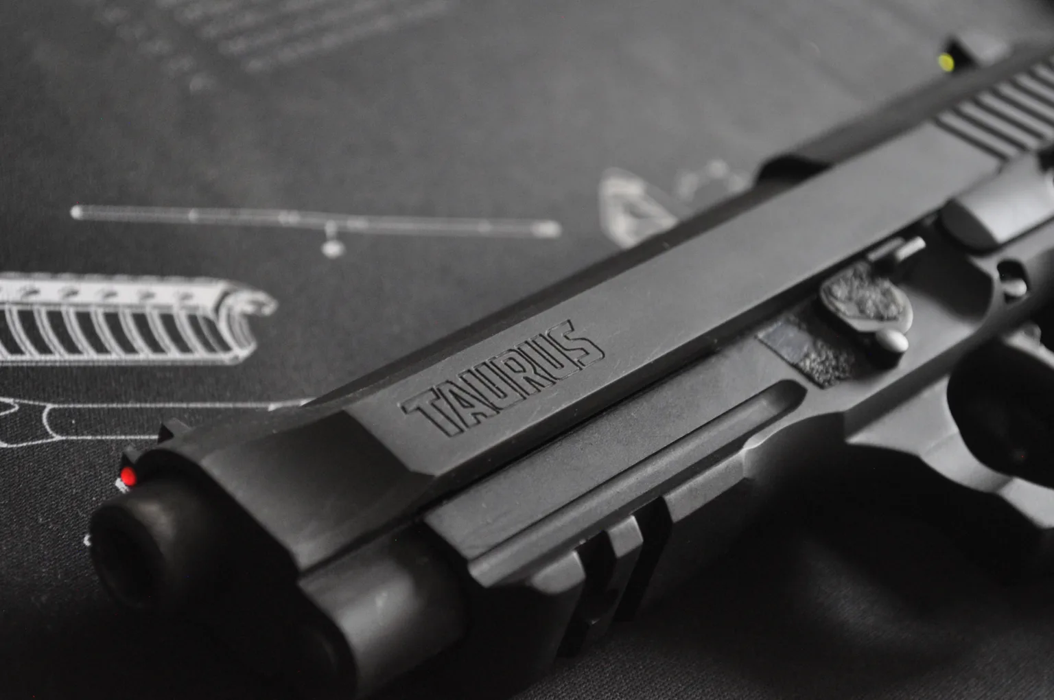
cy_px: 350
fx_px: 2412
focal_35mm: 82
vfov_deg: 16.5
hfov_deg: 24.6
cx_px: 527
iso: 1600
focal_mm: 55
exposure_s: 1/40
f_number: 5.6
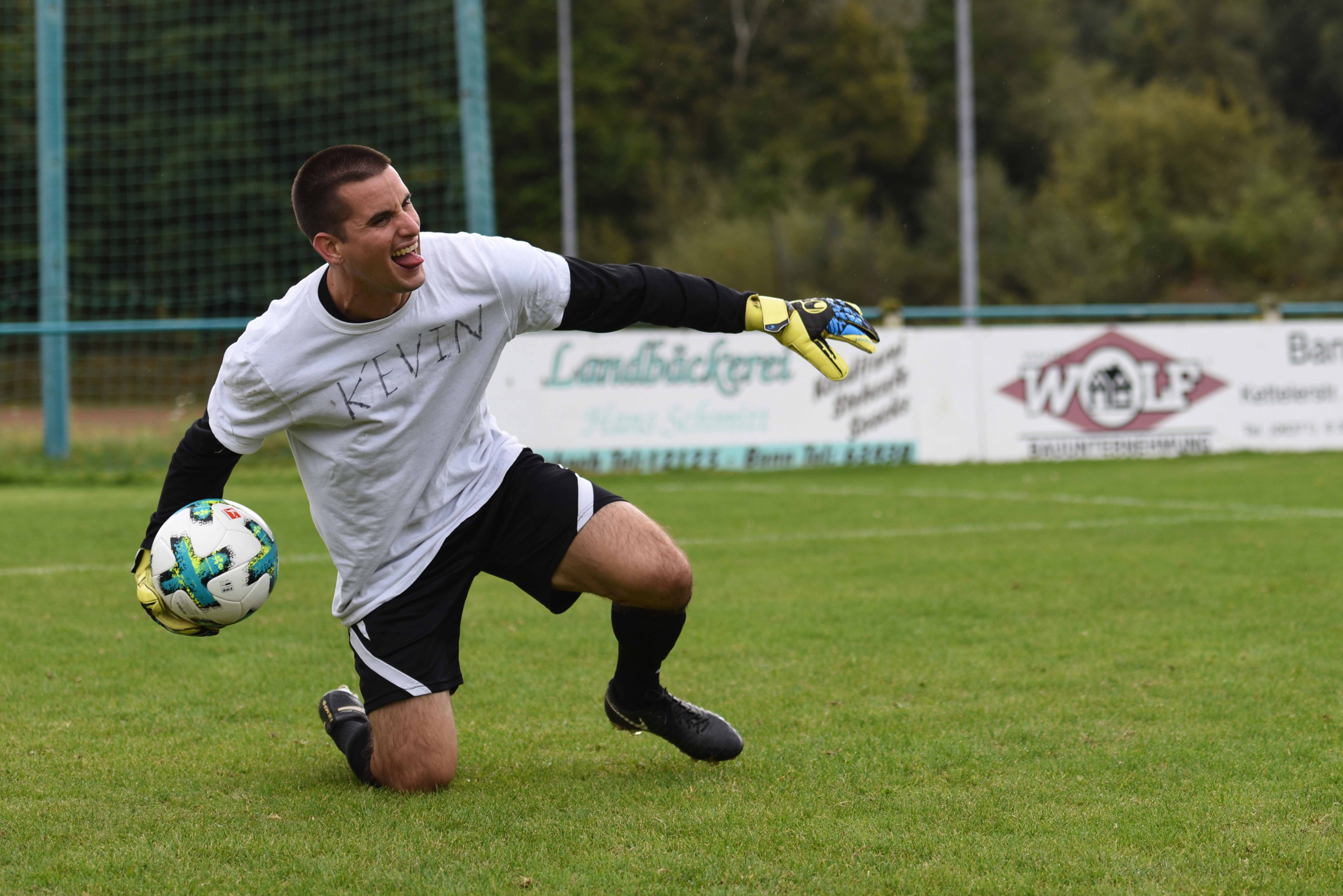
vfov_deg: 19.5
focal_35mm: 70
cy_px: 448
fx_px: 2612
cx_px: 672
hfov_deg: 28.8
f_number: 2.8
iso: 100
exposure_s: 1/800
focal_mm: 70
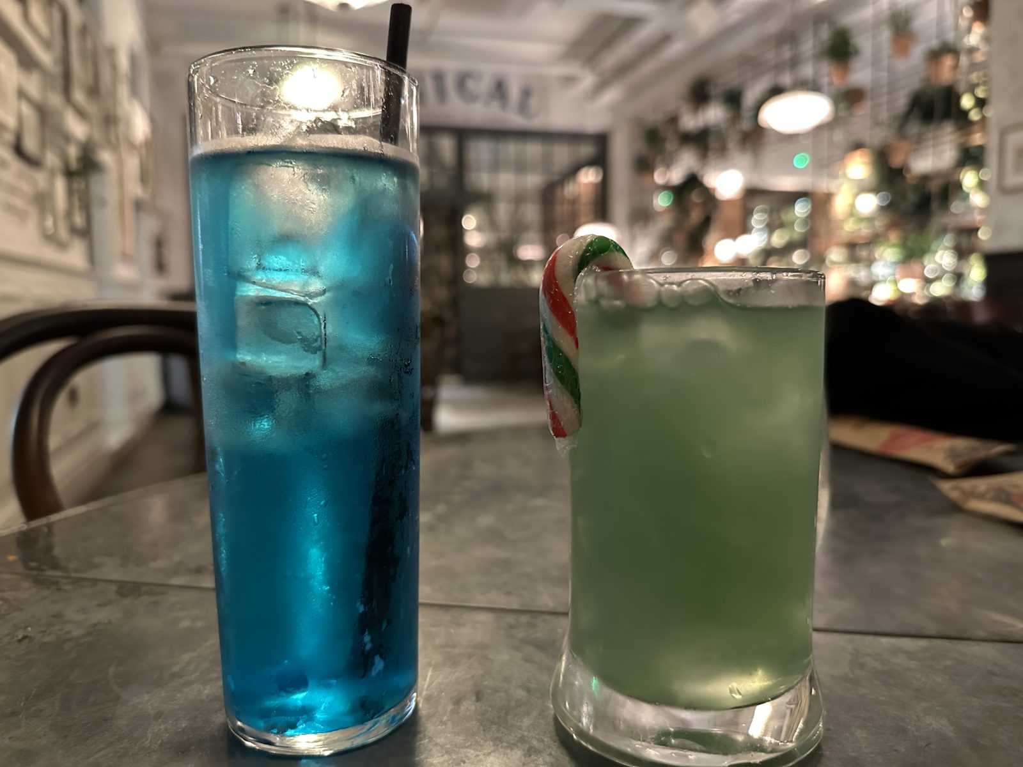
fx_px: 709
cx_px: 512
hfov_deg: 71.6
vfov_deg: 56.8
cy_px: 384
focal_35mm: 24
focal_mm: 6.86
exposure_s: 1/25
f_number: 1.78
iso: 1600
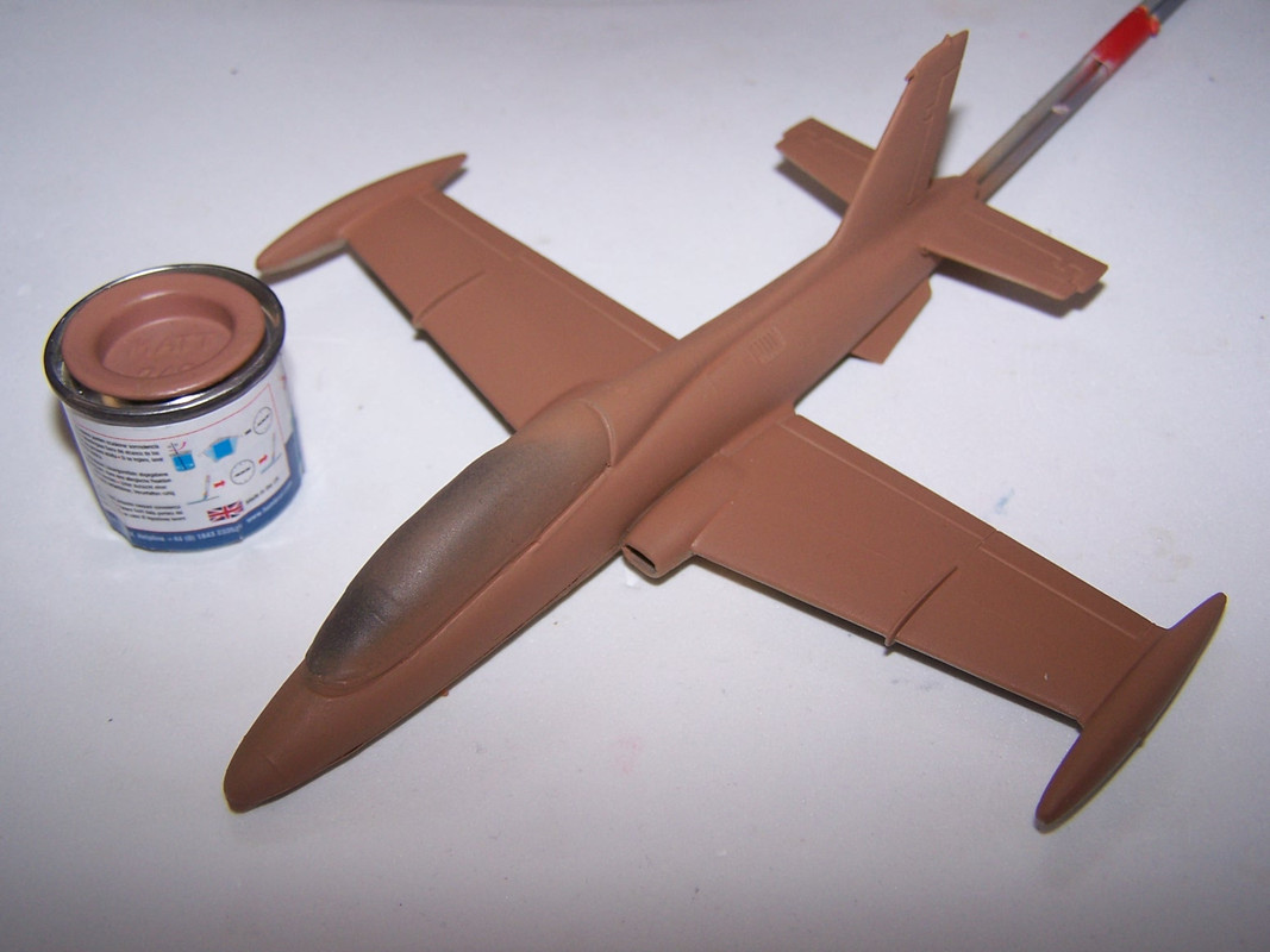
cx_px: 635
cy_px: 476
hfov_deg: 49.0
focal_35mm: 38
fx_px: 1394
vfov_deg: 37.7
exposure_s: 1/60
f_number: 2.8
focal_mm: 6.3
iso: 80
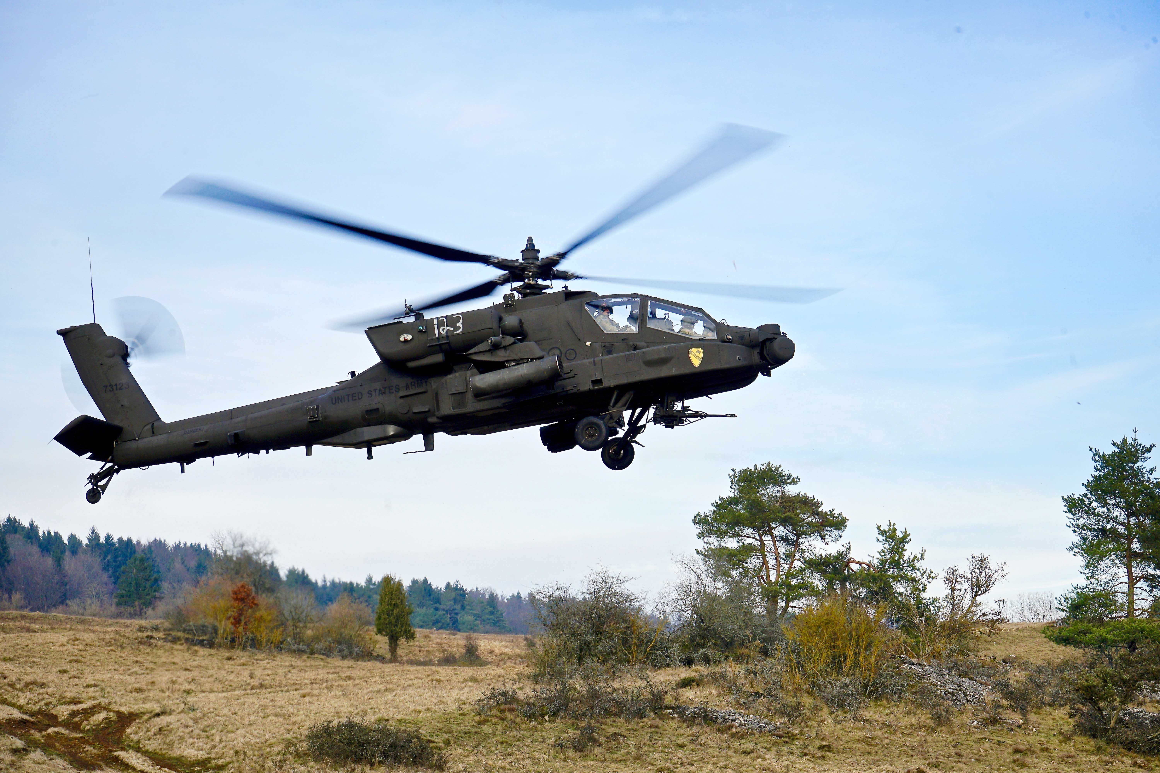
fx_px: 2159
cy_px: 386
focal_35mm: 67
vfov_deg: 20.3
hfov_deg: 30.1
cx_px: 580
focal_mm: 67
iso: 160
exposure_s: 1/160
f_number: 13
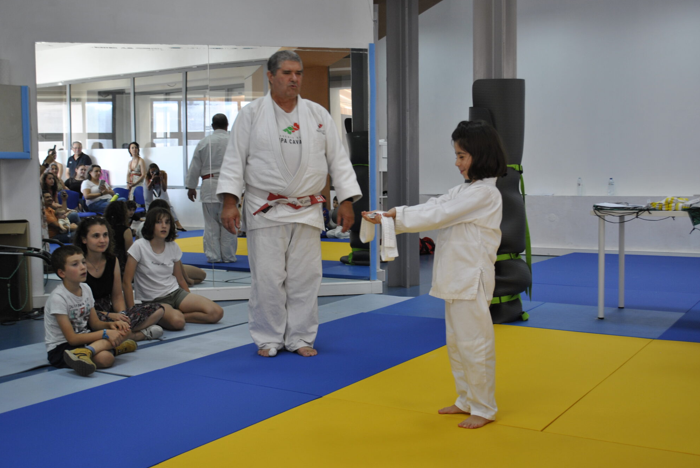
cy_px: 235
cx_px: 357
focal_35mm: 40
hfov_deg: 48.4
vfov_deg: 33.5
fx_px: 779
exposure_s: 1/40
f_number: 4.2
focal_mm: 26
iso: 200
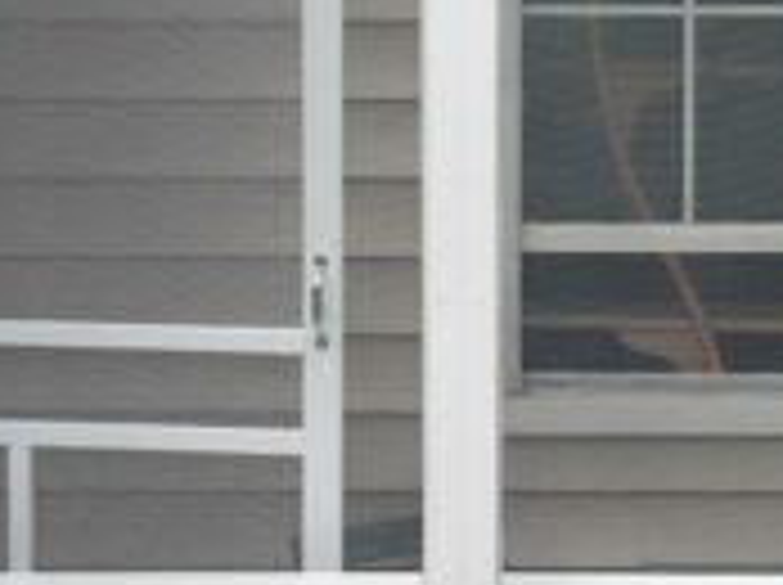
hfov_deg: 13.9
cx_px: 526
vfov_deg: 10.4
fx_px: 3208
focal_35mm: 142
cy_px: 50
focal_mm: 4.15
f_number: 2.2
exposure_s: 1/179
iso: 25
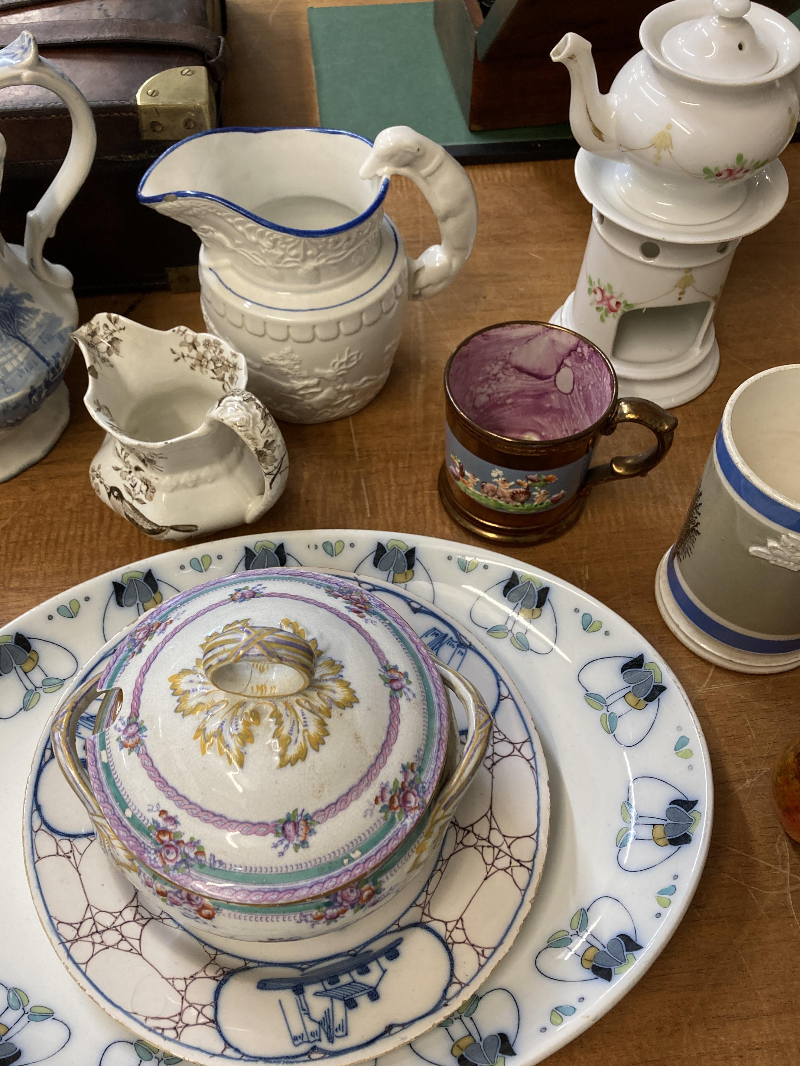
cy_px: 563
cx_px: 345
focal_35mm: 32
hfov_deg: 44.1
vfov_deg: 56.8
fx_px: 986
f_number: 1.8
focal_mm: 3.99
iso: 80
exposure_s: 1/50
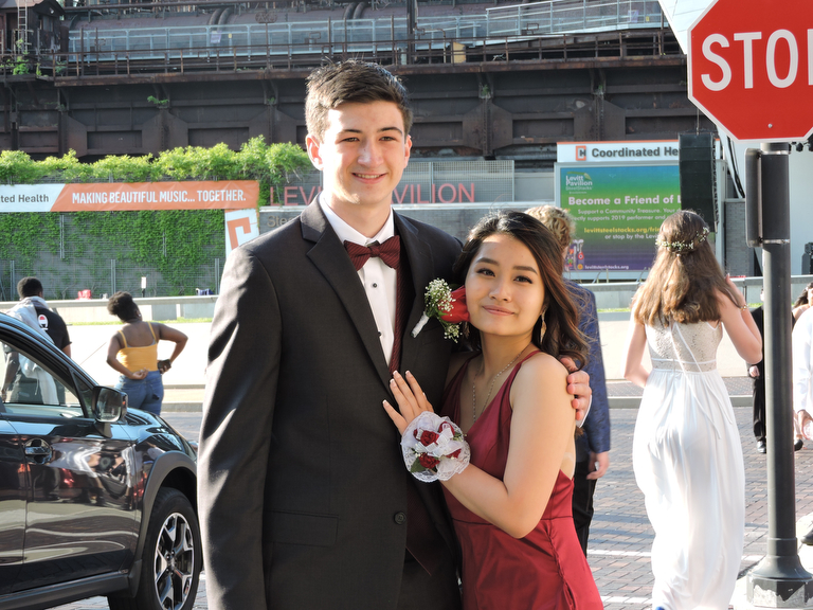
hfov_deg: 18.7
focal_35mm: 105
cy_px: 305
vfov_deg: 14.1
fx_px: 2466
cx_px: 406
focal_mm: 18.8
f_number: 4.8
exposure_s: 1/80
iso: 100
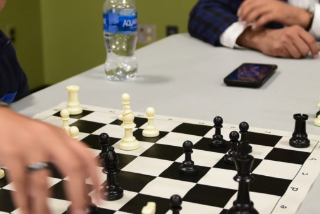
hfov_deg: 26.0
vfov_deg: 17.5
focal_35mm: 78
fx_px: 694
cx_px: 167
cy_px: 75
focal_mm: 26
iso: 800
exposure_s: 1/50
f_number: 3.2
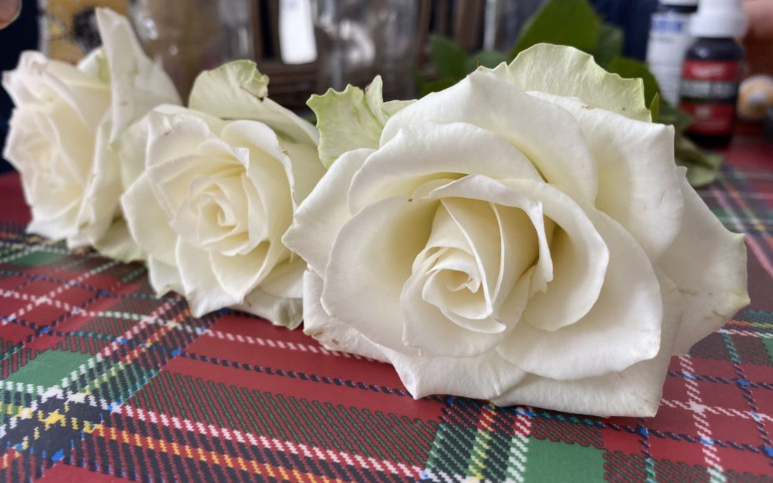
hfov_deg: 66.5
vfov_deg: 44.4
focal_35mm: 28
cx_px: 384
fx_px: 590
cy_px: 209
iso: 125
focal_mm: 4.25
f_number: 1.8
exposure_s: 1/116
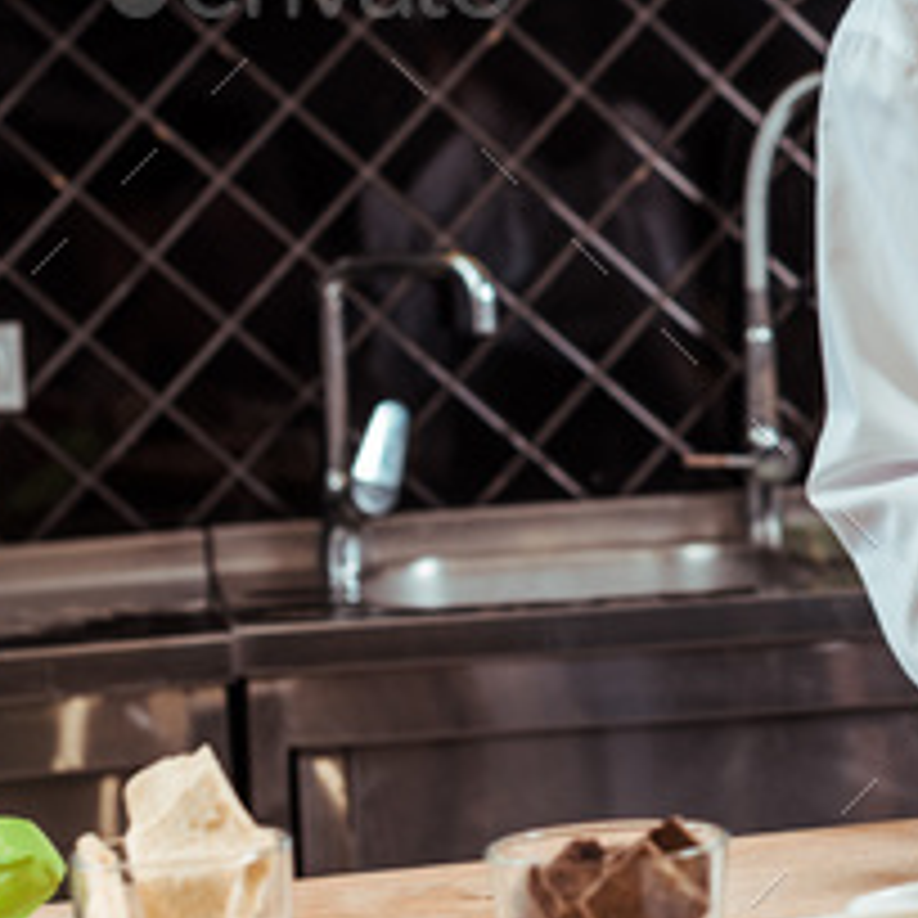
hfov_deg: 13.9
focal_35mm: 123
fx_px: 3690
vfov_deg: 14.1
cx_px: 972
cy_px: 198
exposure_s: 1/200
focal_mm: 50
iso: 100
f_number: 4
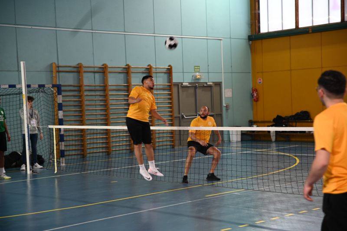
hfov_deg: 28.9
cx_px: 174
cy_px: 116
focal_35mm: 70
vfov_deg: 19.4
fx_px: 674
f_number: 2.8
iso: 720
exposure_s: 1/125
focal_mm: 70
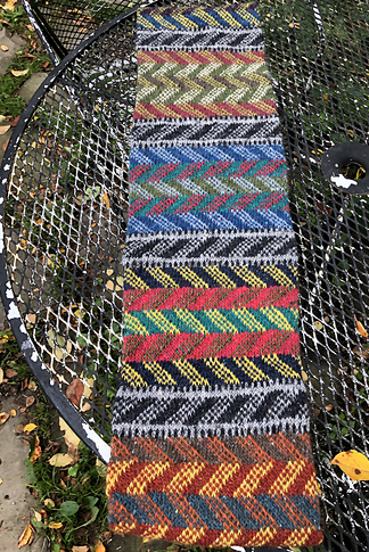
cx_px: 208
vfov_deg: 61.9
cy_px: 271
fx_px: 461
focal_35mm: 30
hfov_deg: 43.6
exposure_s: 1/120
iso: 40
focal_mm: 3.99
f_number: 1.8
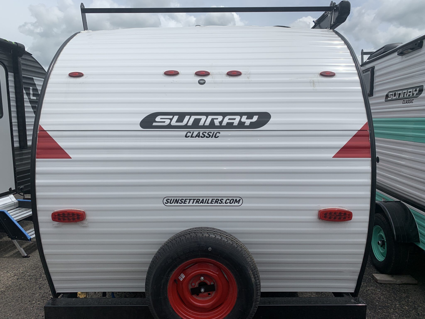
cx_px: 212
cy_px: 160
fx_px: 319
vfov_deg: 53.1
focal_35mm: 26
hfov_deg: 67.3
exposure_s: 1/4274
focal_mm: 4.25
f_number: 1.8
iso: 25
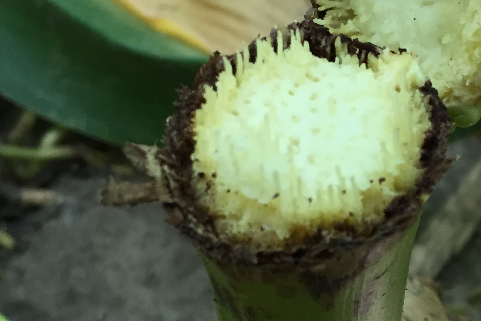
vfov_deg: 19.2
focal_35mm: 69
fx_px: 922
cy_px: 321
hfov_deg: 28.4
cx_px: 412
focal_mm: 4.15
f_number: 2.2
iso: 40
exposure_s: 1/30
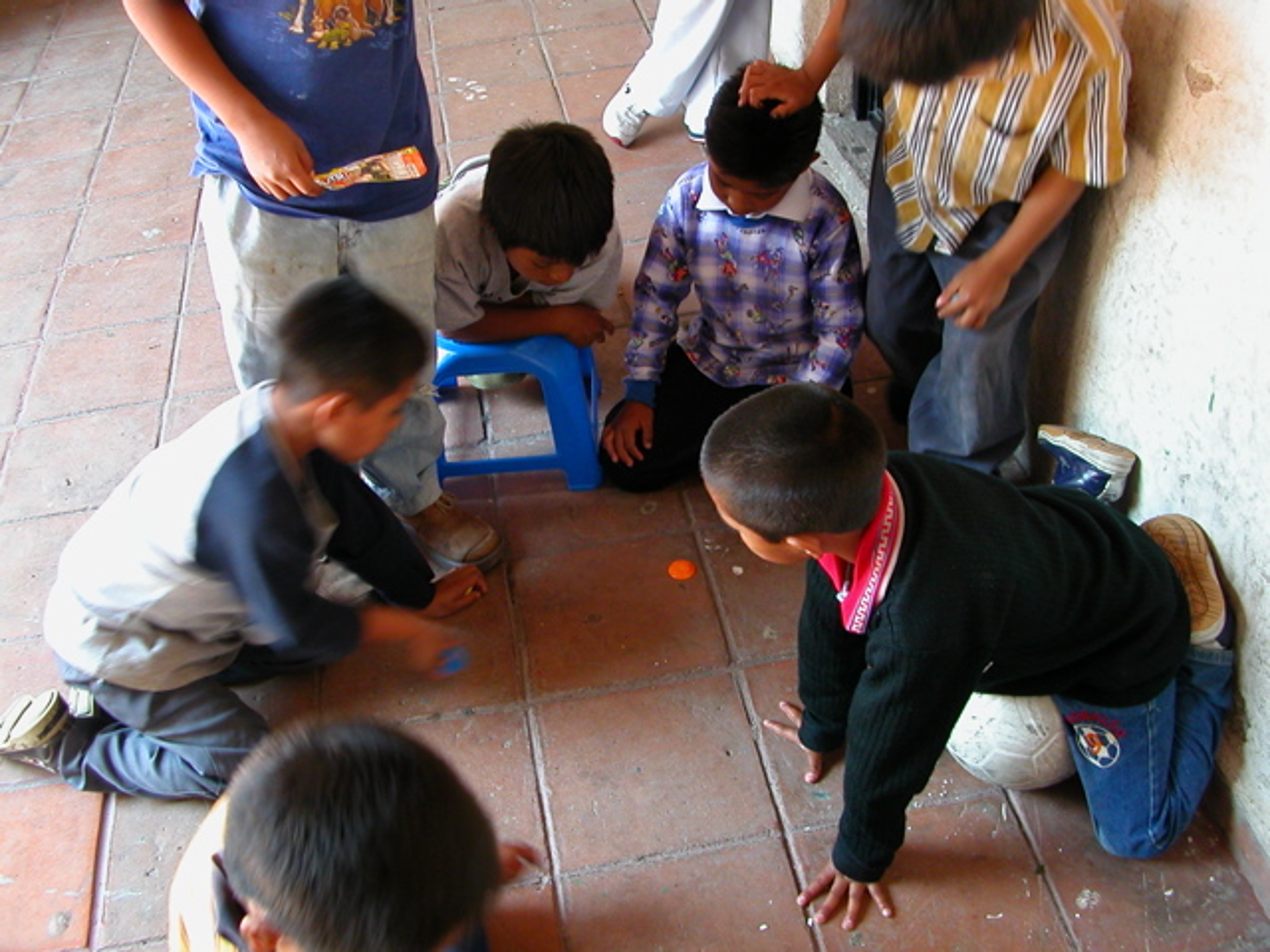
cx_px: 635
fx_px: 1357
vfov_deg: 38.7
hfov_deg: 50.1
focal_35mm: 37
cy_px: 476
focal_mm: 5.6
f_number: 2.7
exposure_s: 1/35.3
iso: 100
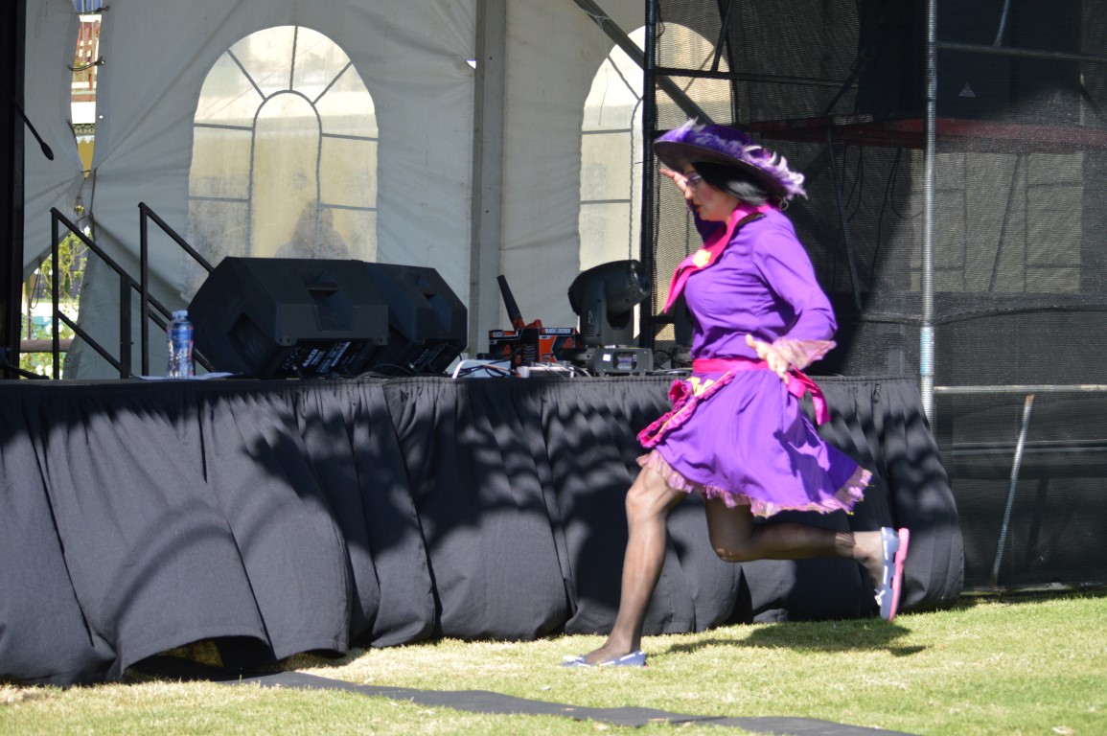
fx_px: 3226
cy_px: 368
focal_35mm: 105
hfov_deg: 19.5
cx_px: 554
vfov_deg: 13.0
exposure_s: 1/1250
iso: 400
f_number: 5
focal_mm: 70
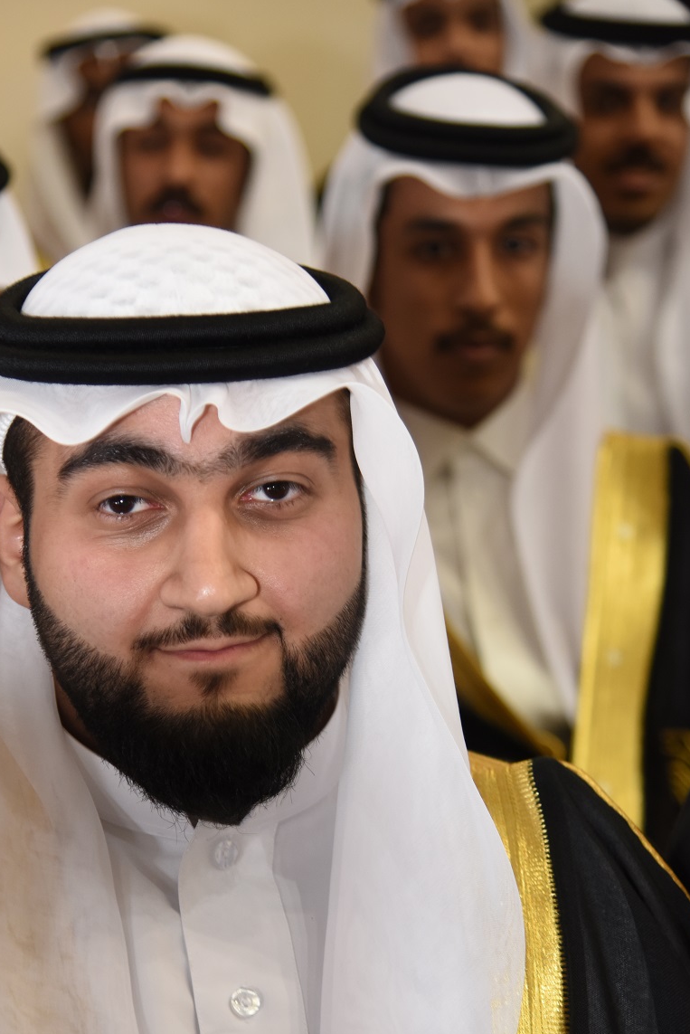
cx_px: 172
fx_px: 3389
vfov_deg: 17.3
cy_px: 679
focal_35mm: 118
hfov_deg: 11.6
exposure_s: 1/80
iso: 800
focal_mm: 75
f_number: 4
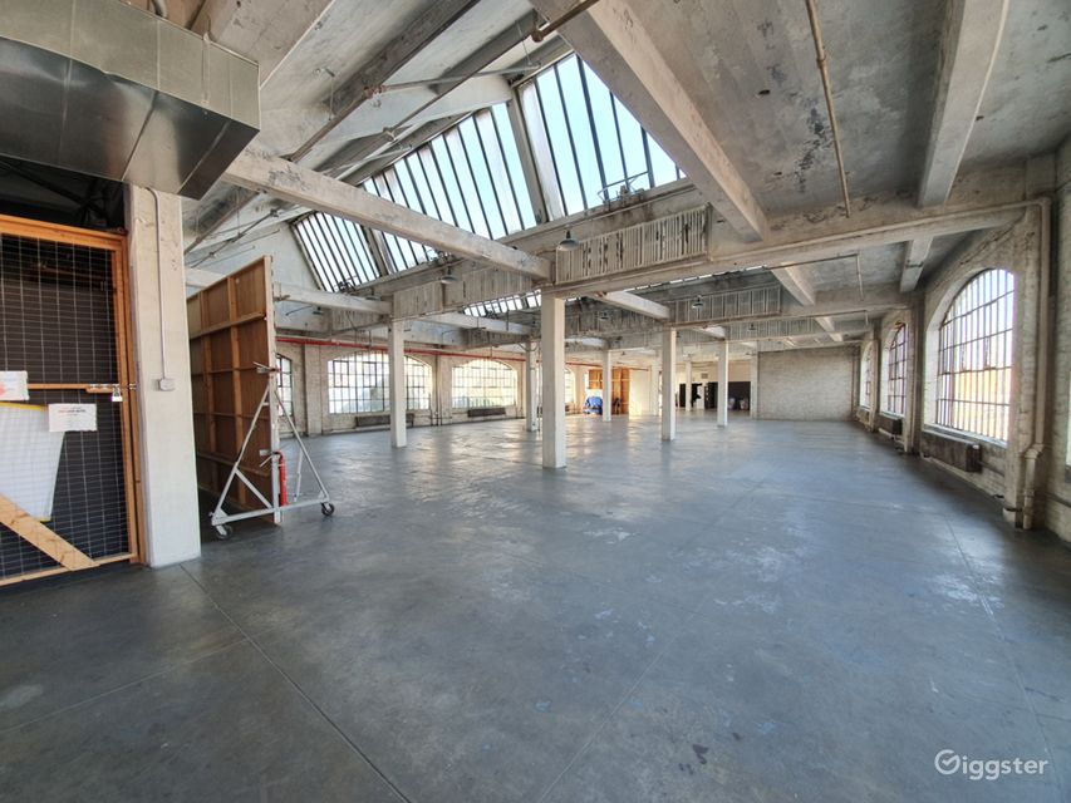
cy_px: 402
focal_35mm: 13
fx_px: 402
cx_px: 536
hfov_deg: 106.2
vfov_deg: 89.9
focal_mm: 1.8
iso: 50
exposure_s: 1/60
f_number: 2.2
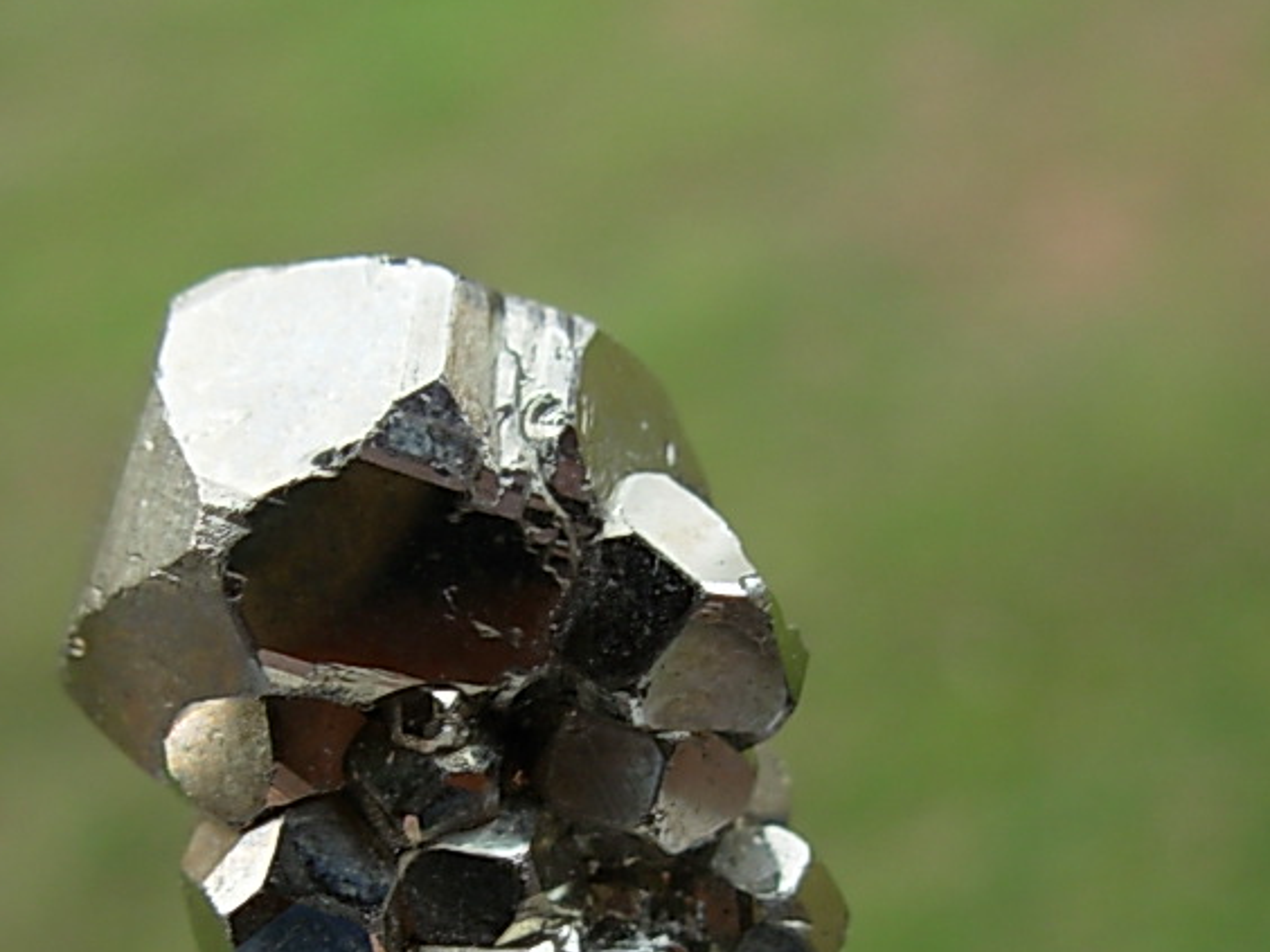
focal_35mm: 69
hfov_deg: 28.2
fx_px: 2531
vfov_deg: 21.0
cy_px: 797
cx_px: 612
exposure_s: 1/83
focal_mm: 6.3
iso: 50
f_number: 2.9
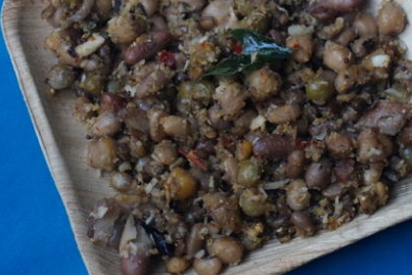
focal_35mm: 143
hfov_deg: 14.3
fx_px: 1637
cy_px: 52
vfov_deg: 9.6
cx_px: 333
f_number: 5.6
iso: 2500
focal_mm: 50
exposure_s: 1/160
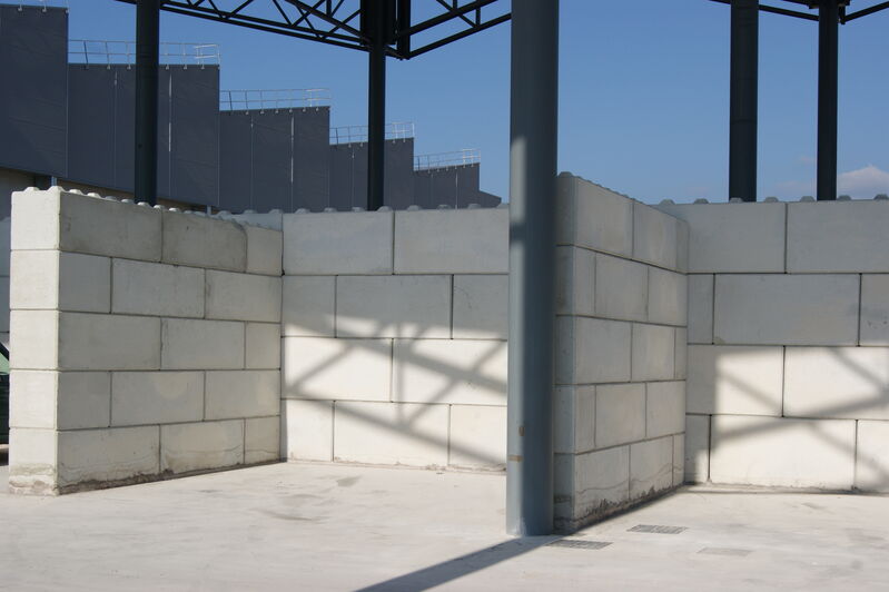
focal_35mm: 52
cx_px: 444
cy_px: 296
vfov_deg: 25.7
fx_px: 1296
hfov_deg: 37.9
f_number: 13
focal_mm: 35
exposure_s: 1/250
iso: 100
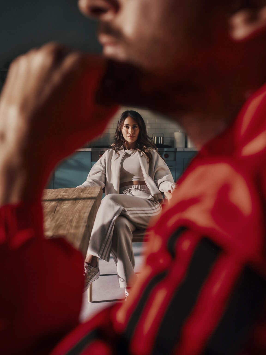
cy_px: 178
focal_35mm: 36
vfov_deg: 51.4
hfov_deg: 39.7
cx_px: 133
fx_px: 369
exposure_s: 1/400
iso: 1600
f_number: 5.6
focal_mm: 45
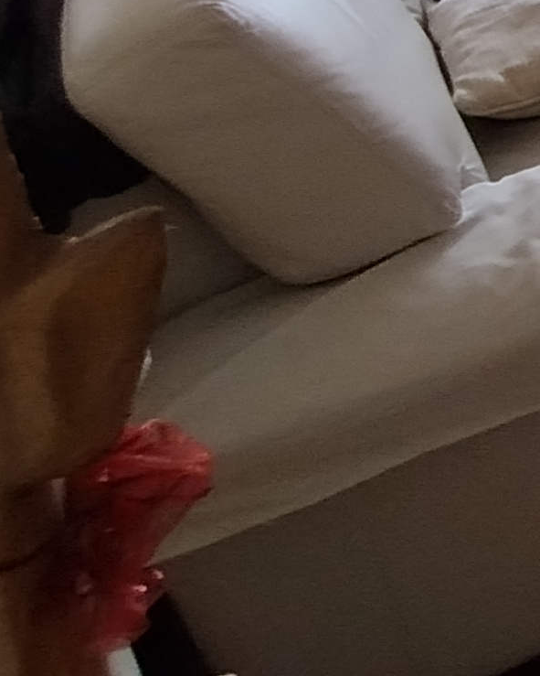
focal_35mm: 69
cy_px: -253
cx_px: 1329
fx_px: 1379
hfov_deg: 14.2
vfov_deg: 23.6
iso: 107
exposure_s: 1/24
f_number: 2.2
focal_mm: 1.66
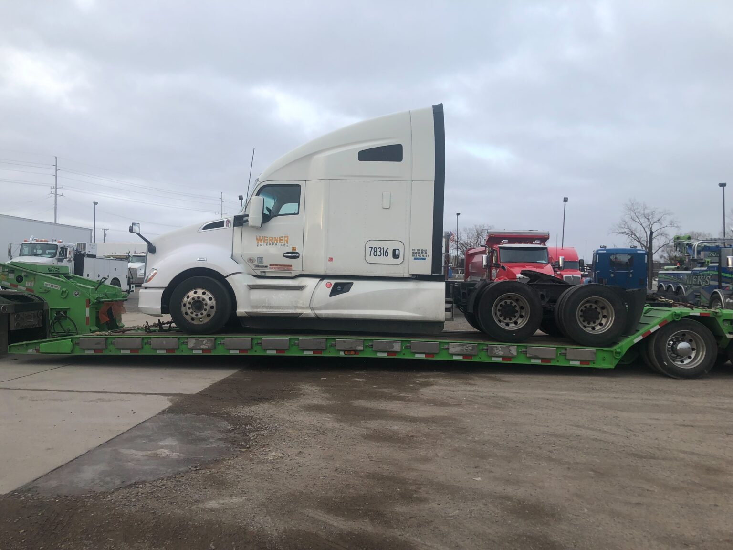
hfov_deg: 63.4
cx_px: 366
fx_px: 593
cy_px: 275
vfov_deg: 49.7
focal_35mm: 28
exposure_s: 1/252
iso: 20
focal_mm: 3.99
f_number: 1.8
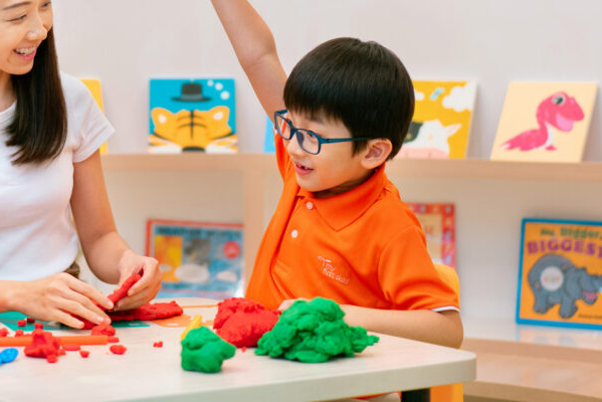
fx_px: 1573
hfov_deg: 21.5
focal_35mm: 94
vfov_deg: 14.5
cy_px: 70
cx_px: 141
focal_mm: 55
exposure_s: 1/250
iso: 1250
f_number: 2
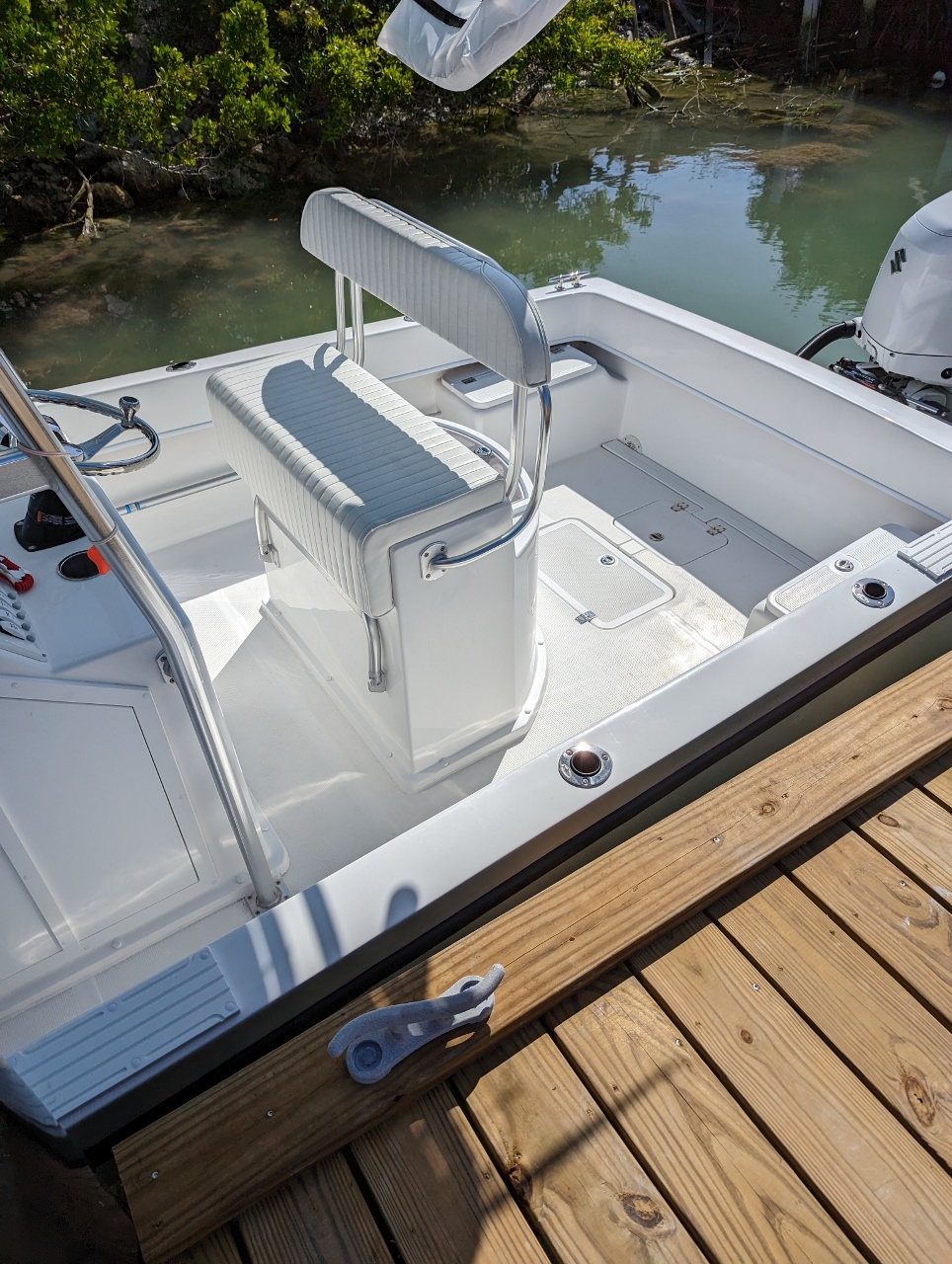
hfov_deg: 56.9
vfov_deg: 71.5
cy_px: 632
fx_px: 878
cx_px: 476
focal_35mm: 24
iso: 49
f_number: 1.85
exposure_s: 1/9434
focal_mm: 6.81
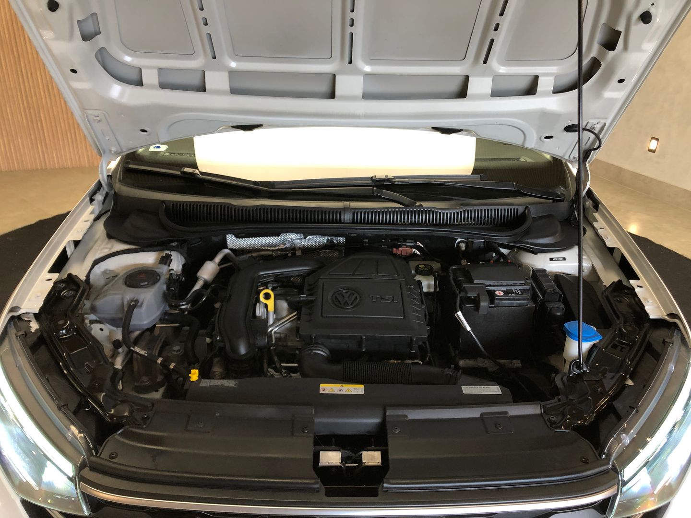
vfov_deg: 49.7
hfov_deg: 63.4
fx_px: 559
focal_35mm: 28
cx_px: 346
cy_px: 259
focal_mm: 4
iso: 40
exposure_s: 1/17
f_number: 1.8
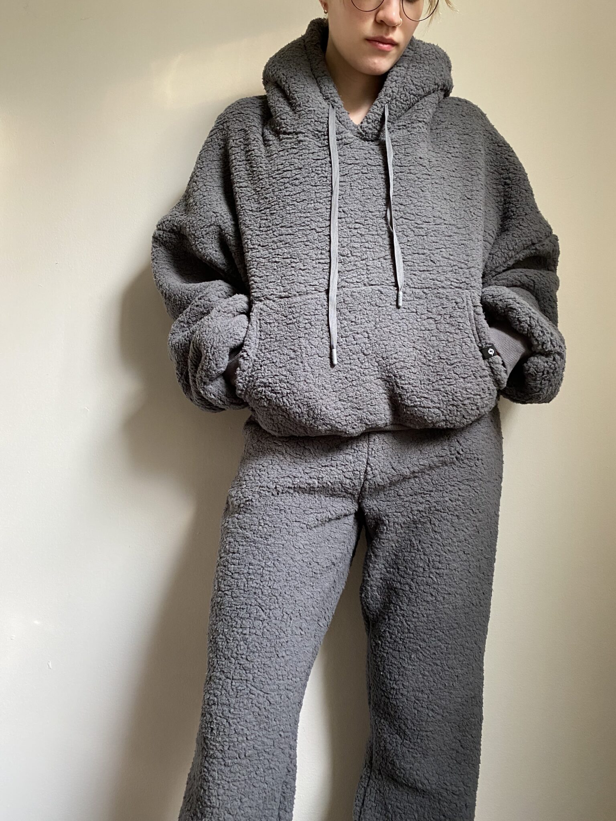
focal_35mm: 26
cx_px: 308
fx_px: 617
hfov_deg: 53.1
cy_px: 410
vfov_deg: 67.3
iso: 160
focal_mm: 4.25
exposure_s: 1/60
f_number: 1.8
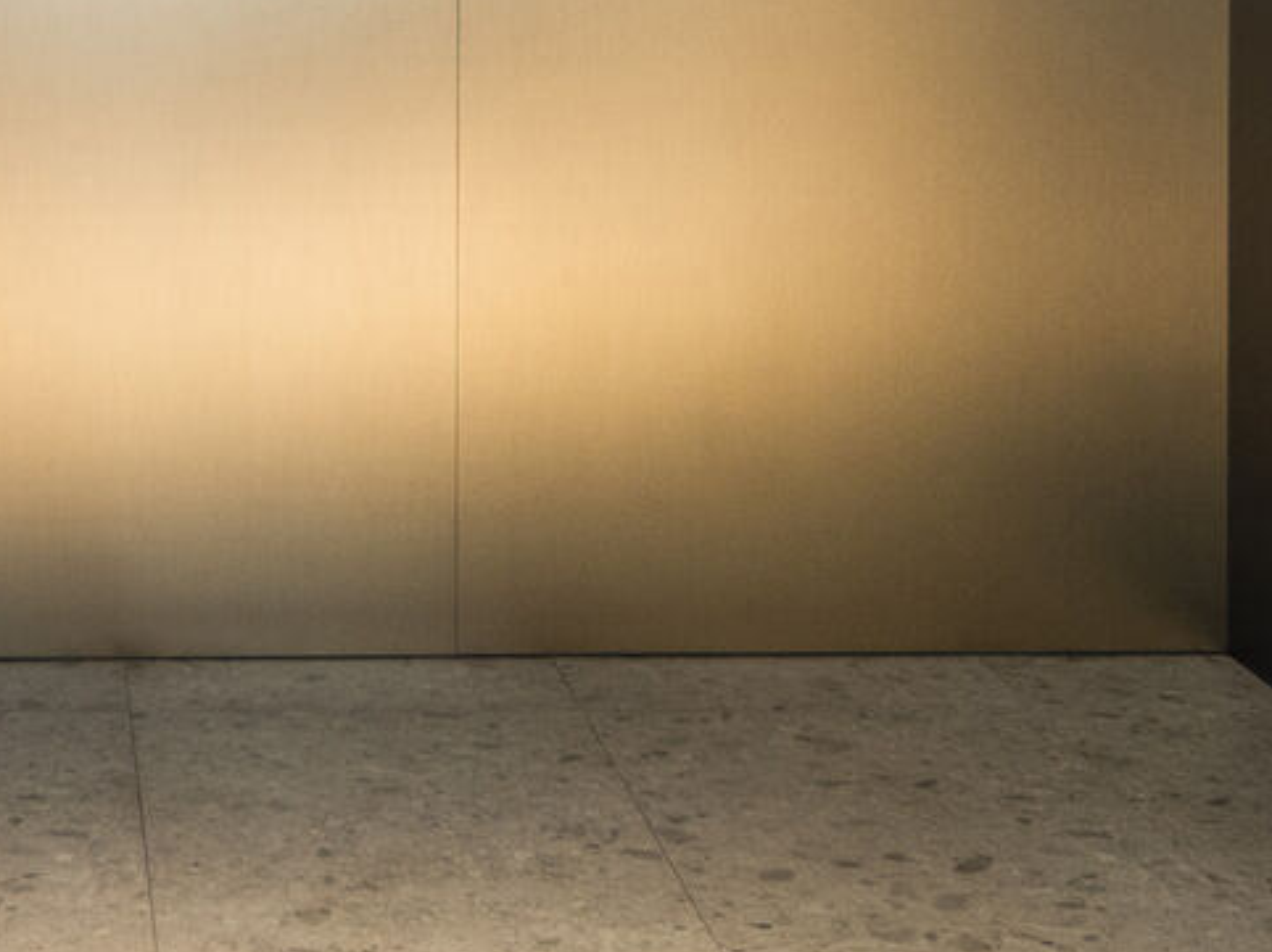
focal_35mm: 91
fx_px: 3342
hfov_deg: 21.2
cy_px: -240
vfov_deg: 15.5
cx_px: 219
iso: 100
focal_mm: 13
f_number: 9
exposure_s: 1/2.5
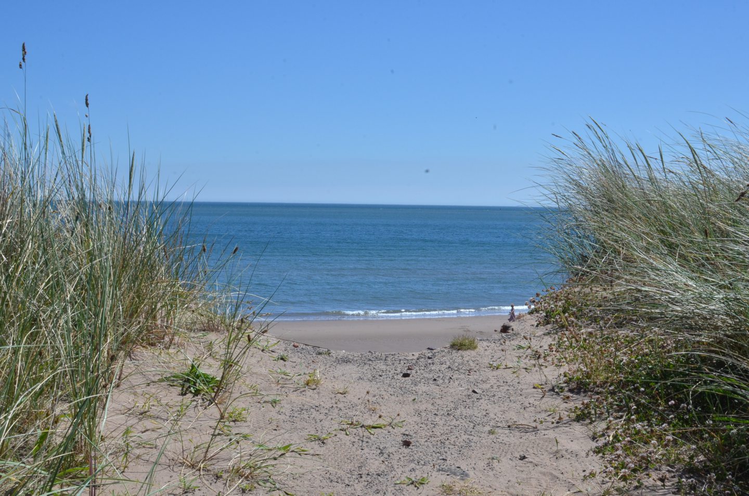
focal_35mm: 52
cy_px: 248
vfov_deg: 25.6
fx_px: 1090
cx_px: 374
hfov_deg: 37.9
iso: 500
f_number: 20
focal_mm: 35
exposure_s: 1/250
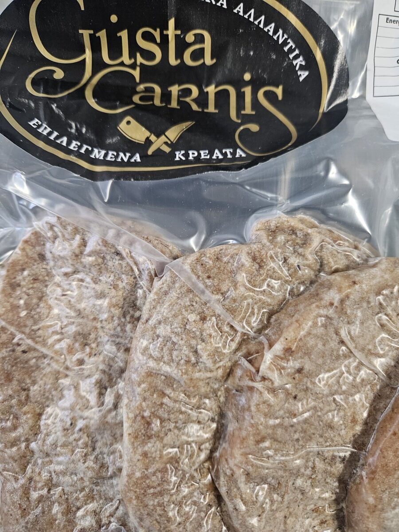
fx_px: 353
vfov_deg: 73.9
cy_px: 266
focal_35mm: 23
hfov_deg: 58.9
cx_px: 200
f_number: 1.8
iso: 320
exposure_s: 1/100
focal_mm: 5.4
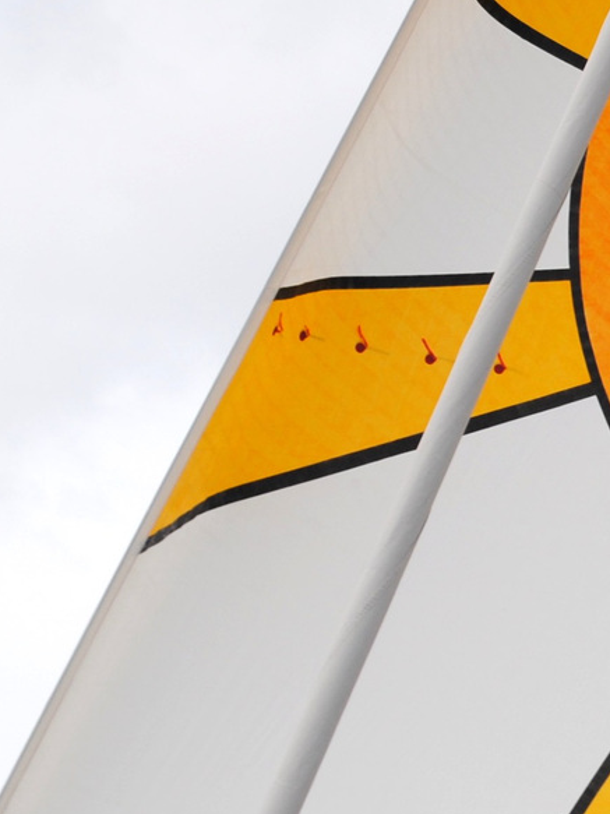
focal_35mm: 262
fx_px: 6148
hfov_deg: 5.6
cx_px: 878
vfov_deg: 7.6
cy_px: 524
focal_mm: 55
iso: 100
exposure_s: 1/125
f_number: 5.6
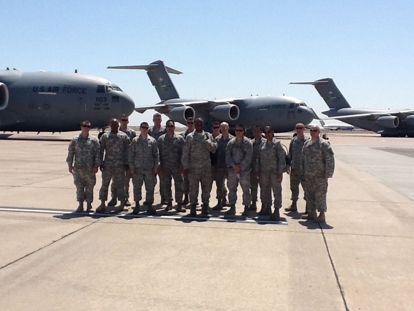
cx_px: 207
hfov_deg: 56.8
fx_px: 383
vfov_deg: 44.2
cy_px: 156
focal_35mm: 32
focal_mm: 2.03
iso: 80
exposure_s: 1/2232
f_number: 2.4
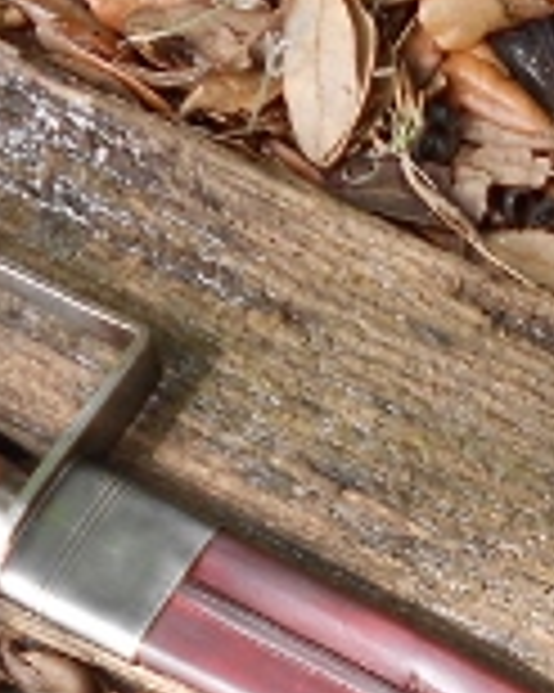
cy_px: 1053
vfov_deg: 15.1
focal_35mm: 118
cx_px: 928
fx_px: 2421
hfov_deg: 12.2
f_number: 3.4
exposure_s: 1/50
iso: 80
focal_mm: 5.1
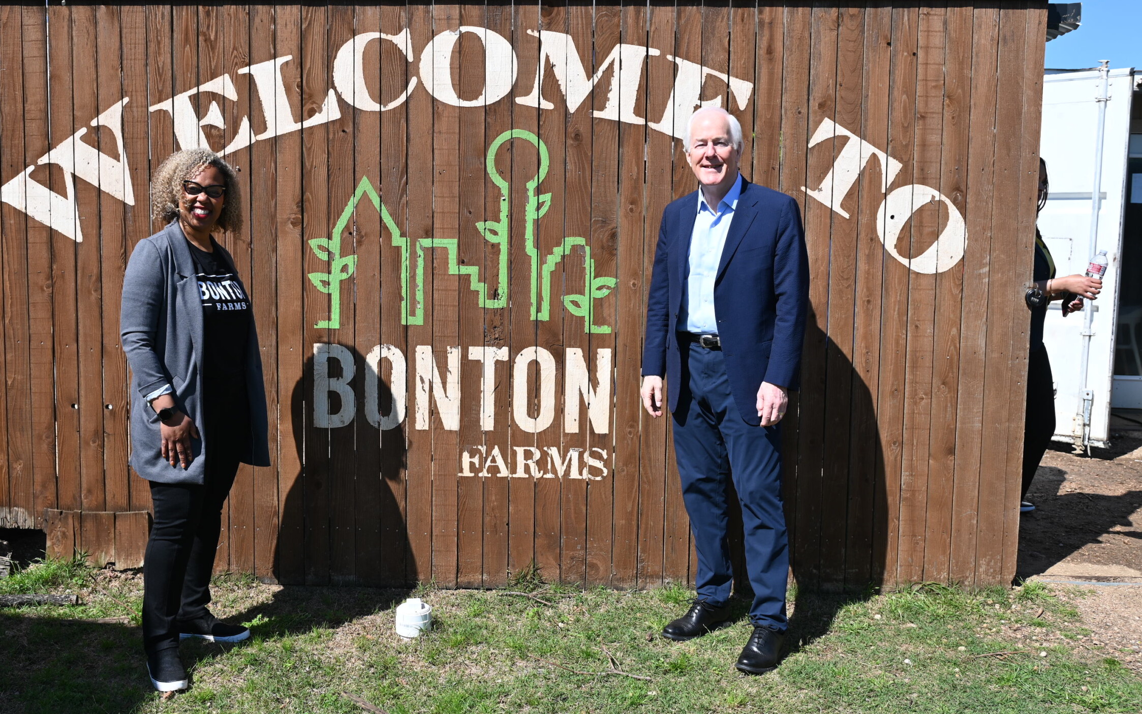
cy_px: 347
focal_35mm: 36
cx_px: 496
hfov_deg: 53.8
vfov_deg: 35.3
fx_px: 1120
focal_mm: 31
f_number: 6.3
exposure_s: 1/320
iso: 100
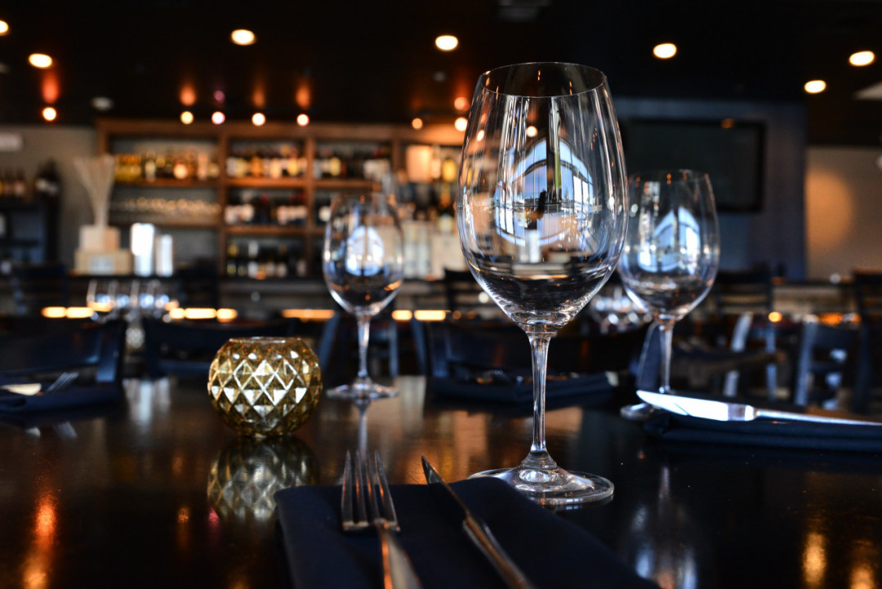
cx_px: 441
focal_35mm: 38
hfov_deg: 50.7
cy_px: 294
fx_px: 931
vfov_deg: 35.1
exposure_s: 1/125
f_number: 5.6
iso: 2000
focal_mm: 38
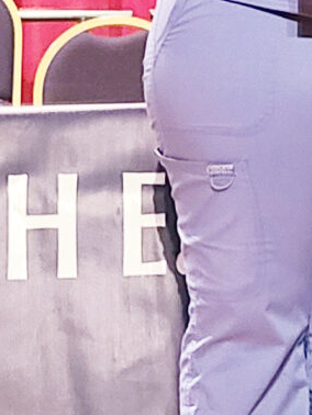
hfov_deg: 8.2
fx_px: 2113
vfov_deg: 11.2
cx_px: 544
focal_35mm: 176
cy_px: 82
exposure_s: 1/24
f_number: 1.8
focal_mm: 5.4
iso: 640
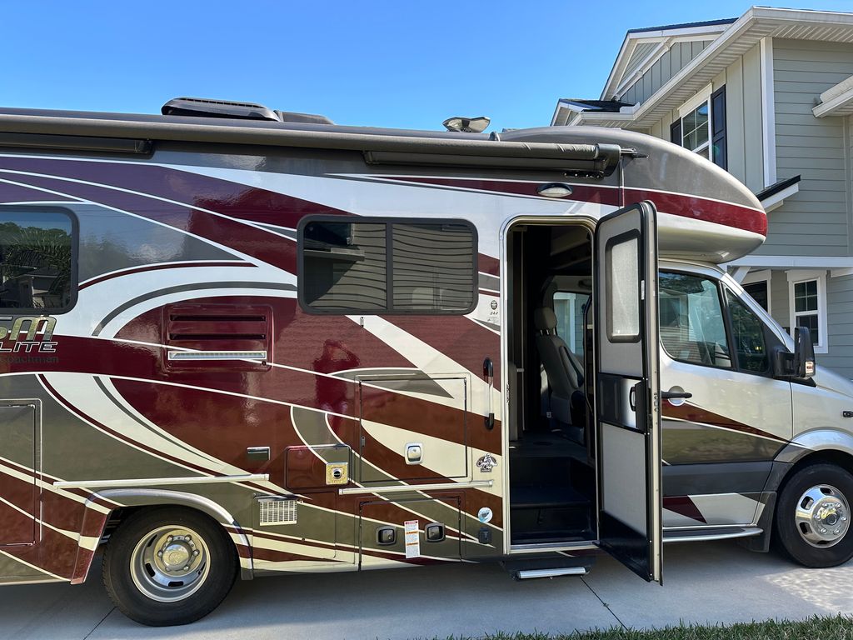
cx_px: 426
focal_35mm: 24
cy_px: 320
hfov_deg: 71.6
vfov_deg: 56.8
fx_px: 591
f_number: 1.78
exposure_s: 1/857
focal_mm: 6.86
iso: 80
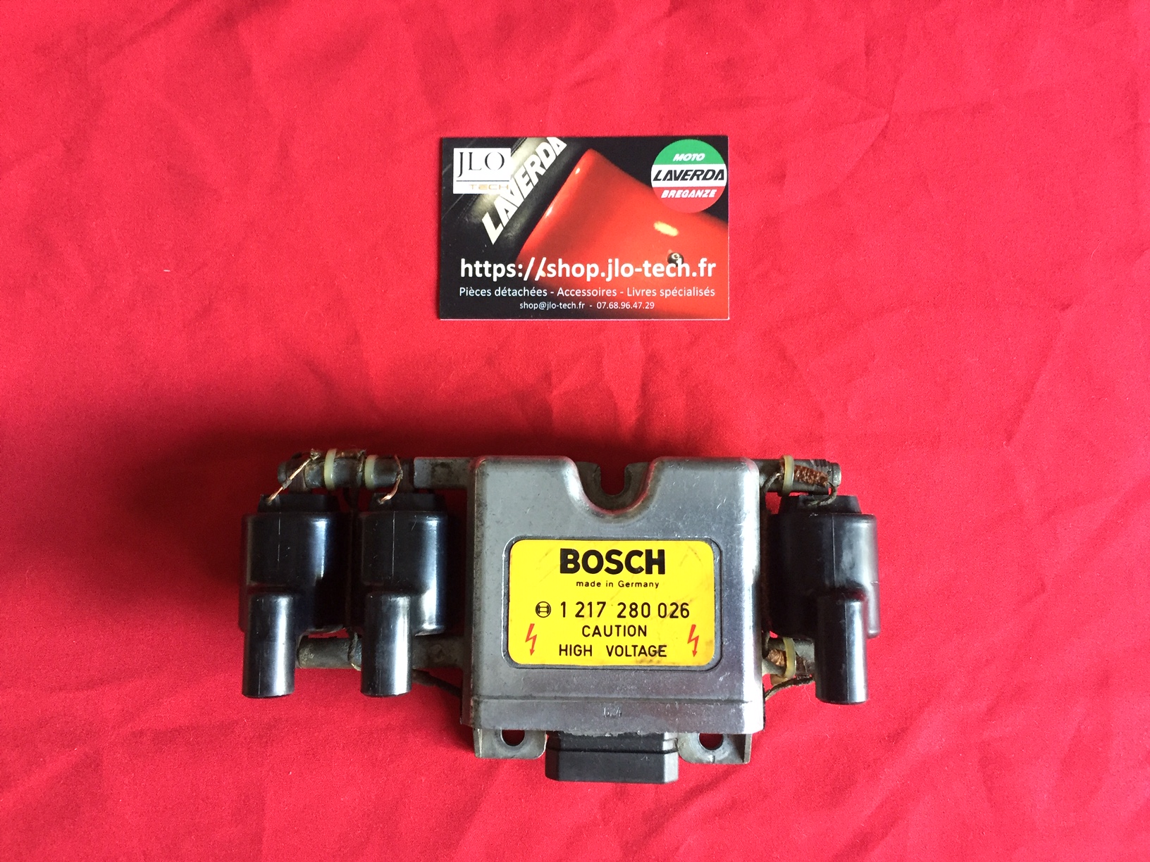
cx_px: 575
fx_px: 963
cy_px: 431
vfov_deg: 48.2
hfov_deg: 61.7
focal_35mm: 29
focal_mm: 4.15
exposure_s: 1/33
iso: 250
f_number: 2.2
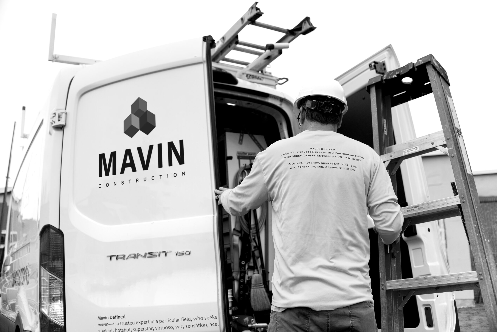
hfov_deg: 54.4
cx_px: 248
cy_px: 166
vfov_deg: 37.9
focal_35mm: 35
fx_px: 483
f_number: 3.2
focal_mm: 35
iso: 500
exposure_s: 1/4000
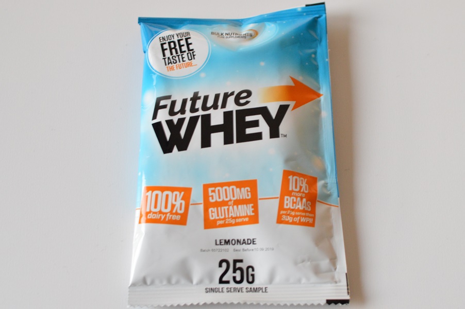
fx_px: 678
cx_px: 232
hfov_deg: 37.9
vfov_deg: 25.7
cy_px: 154
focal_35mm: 52
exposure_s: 1/15
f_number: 4.5
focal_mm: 35
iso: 1600
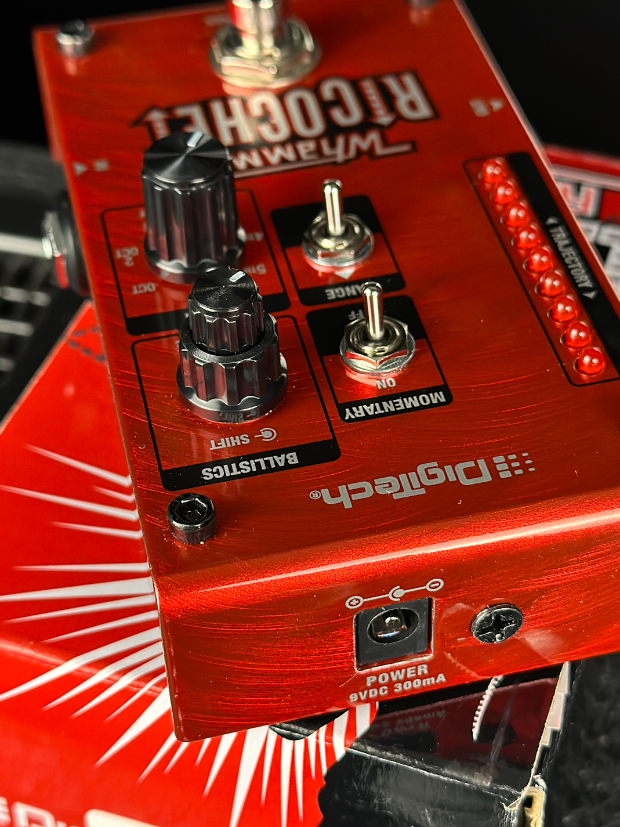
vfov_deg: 28.1
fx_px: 1648
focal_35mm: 69
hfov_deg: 21.3
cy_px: 377
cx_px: 357
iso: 320
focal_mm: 6.86
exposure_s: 1/40
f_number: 1.8
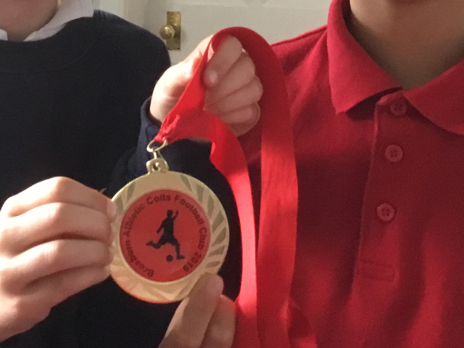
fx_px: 1046
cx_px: 180
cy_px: -11
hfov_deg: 25.0
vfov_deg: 18.4
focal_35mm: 78
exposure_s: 1/17
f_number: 2.4
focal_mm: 3.3
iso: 200
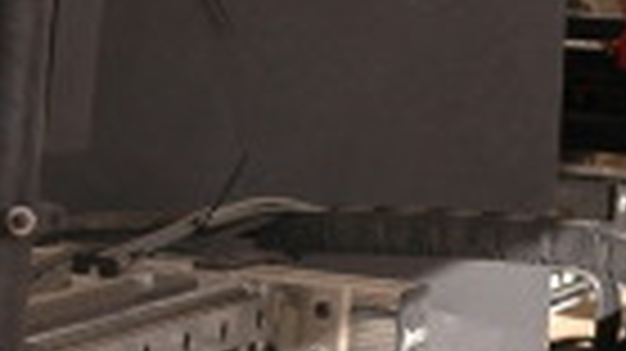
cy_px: 245
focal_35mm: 180
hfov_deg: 12.0
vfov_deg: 6.7
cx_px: 410
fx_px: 2986
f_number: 4.5
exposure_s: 1/500
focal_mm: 20
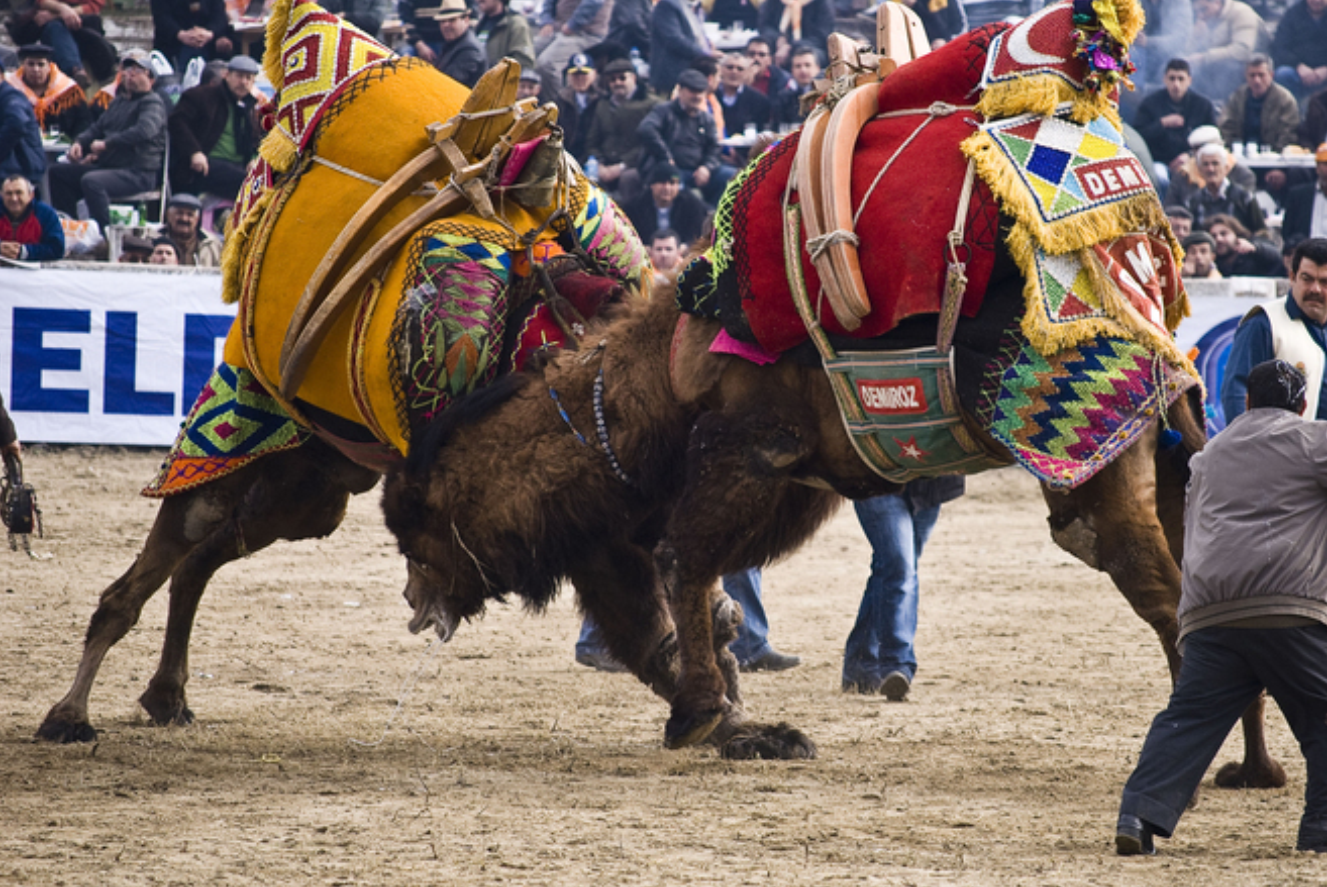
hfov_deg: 8.3
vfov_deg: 5.6
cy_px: 441
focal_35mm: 247
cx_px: 772
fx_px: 9096
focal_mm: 135
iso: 280
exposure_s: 1/500
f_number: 5
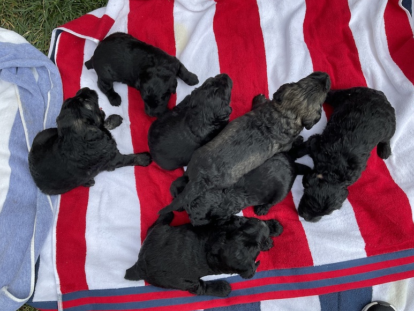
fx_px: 359
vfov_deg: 46.8
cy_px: 154
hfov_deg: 60.0
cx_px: 206
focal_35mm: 30
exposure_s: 1/469
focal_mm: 3
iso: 16
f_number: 1.8
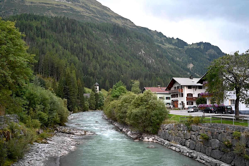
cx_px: 124
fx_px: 249
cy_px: 83
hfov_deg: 53.2
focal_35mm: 36
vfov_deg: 36.8
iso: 400
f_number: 4
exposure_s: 1/15
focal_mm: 36
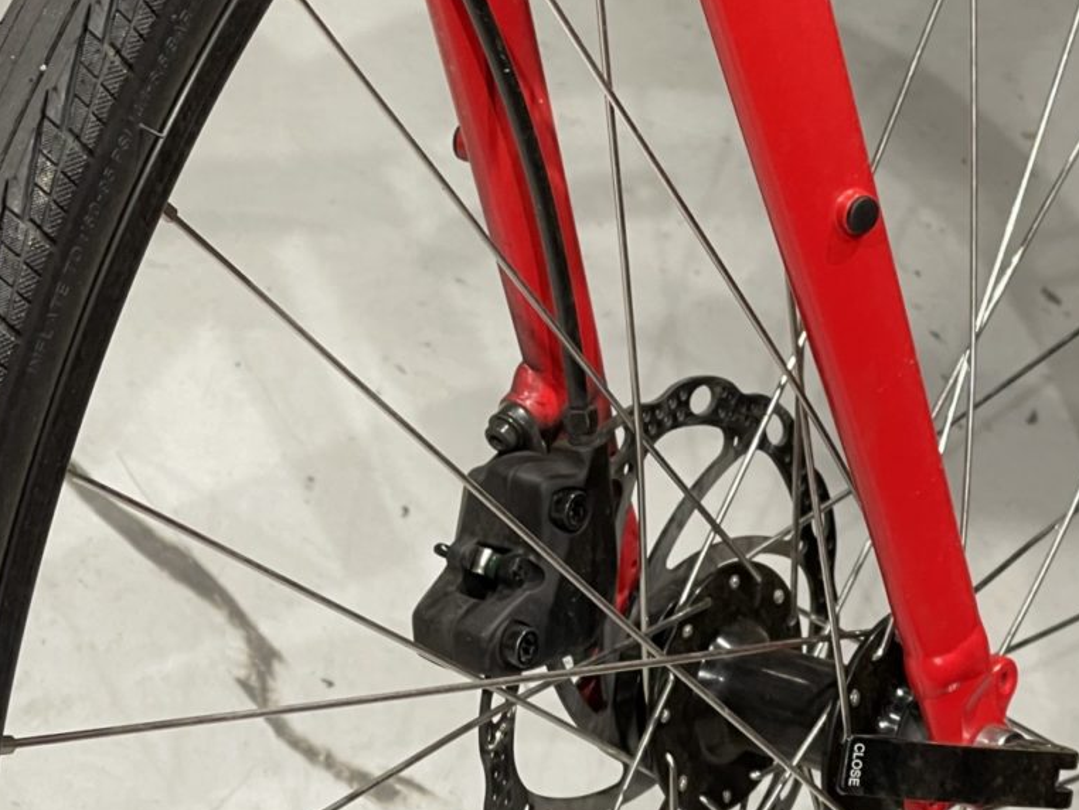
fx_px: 4022
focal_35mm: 129
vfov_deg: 11.4
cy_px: 59
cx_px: 484
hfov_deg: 15.3
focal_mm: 7.5
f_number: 2.2
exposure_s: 1/50
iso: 160
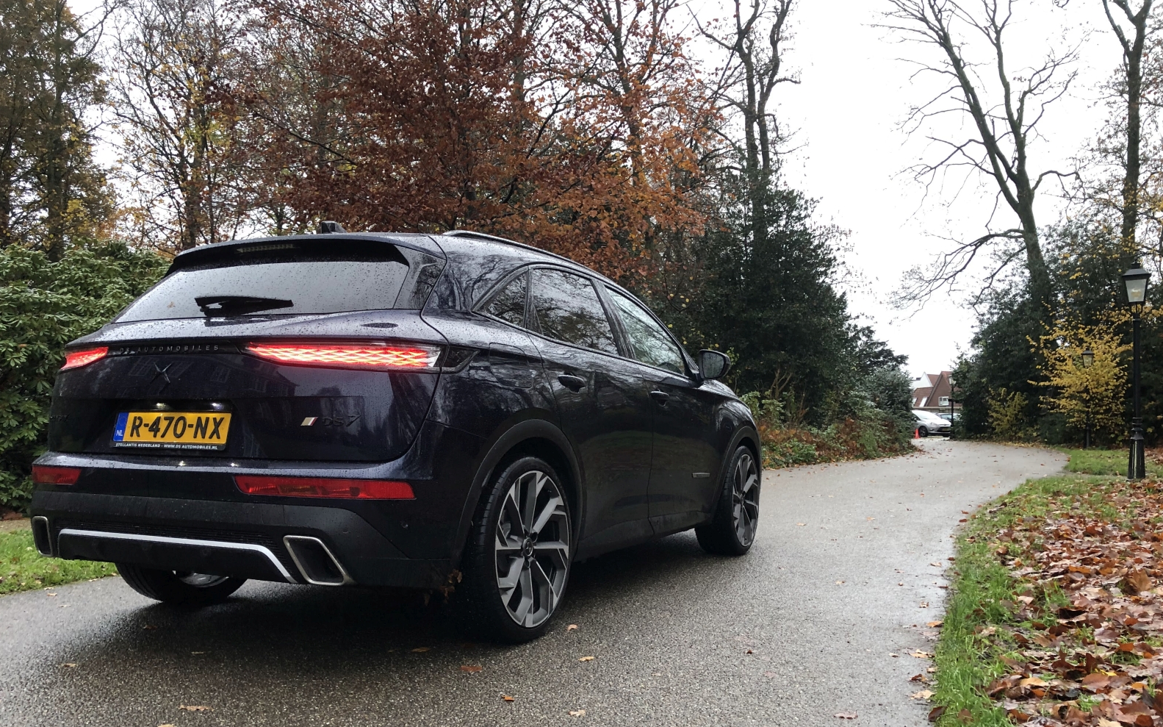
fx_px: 951
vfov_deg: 41.7
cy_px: 429
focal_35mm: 30
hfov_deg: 62.9
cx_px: 586
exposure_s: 1/18
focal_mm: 3.99
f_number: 1.8
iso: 40
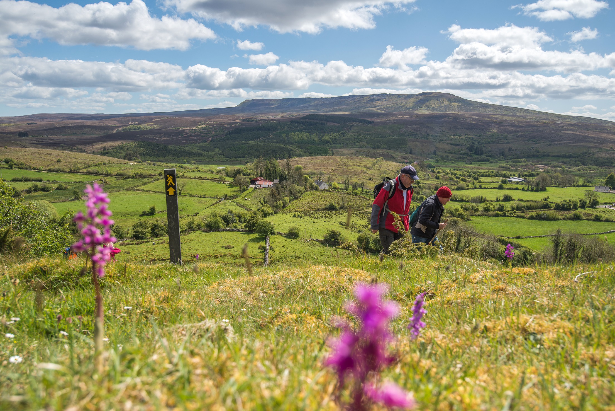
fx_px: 461
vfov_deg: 48.0
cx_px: 308
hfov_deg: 67.4
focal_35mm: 27
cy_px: 206
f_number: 7.1
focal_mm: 27
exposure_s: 1/400
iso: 125
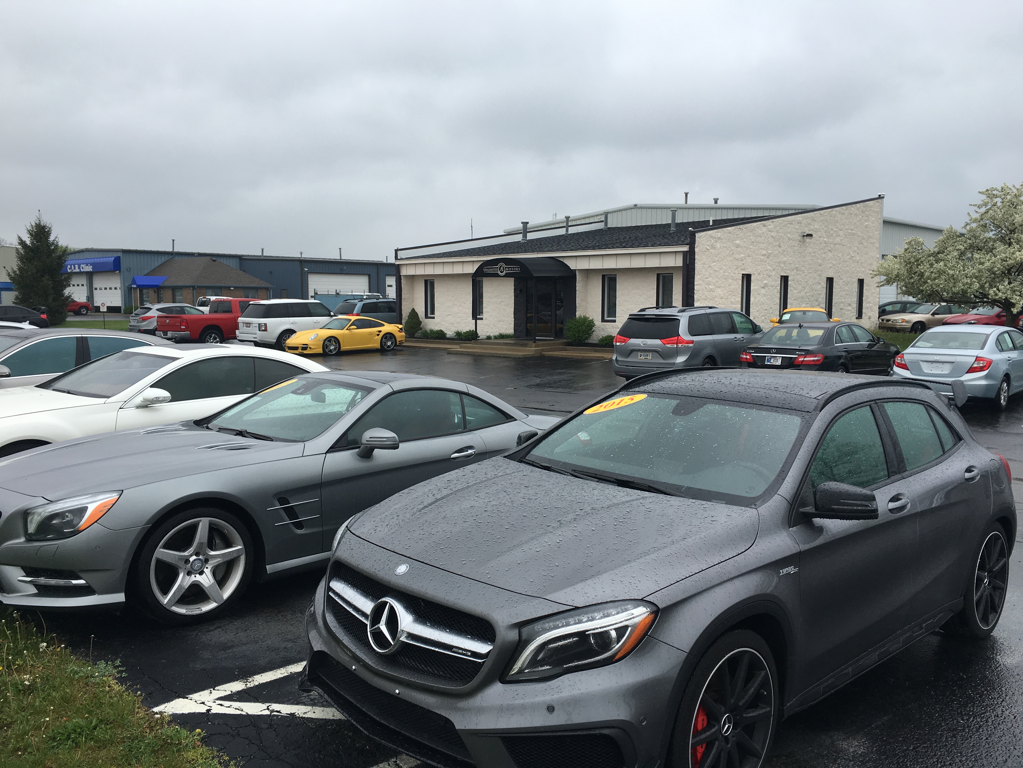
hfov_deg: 61.7
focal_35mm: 29
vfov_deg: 48.2
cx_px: 512
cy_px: 384
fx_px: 857
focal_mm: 4.15
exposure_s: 1/630
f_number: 2.2
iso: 25
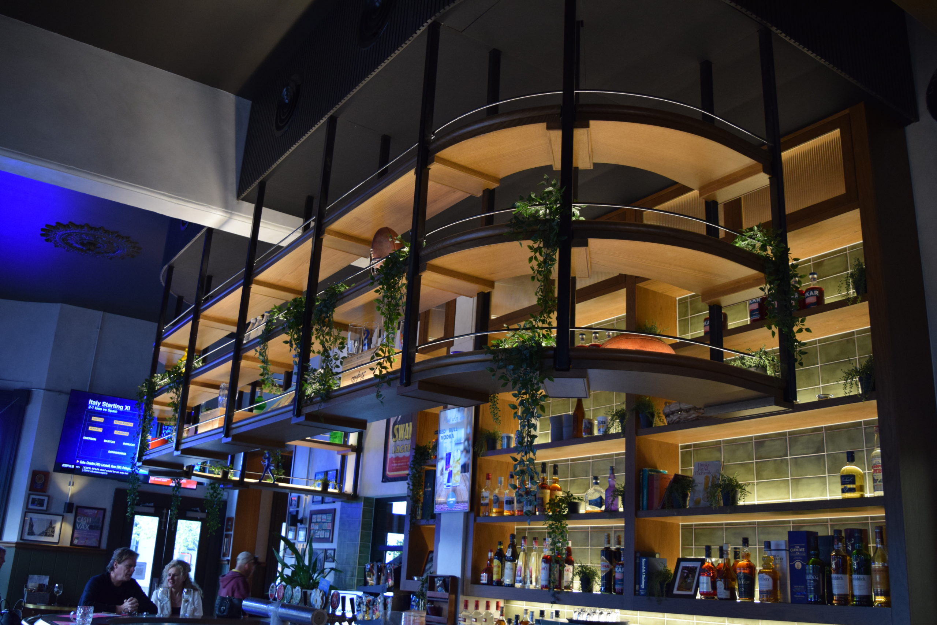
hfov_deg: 57.2
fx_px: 859
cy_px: 312
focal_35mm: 33
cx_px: 468
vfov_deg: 40.0
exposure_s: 1/60
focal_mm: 22
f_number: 3.8
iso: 1100
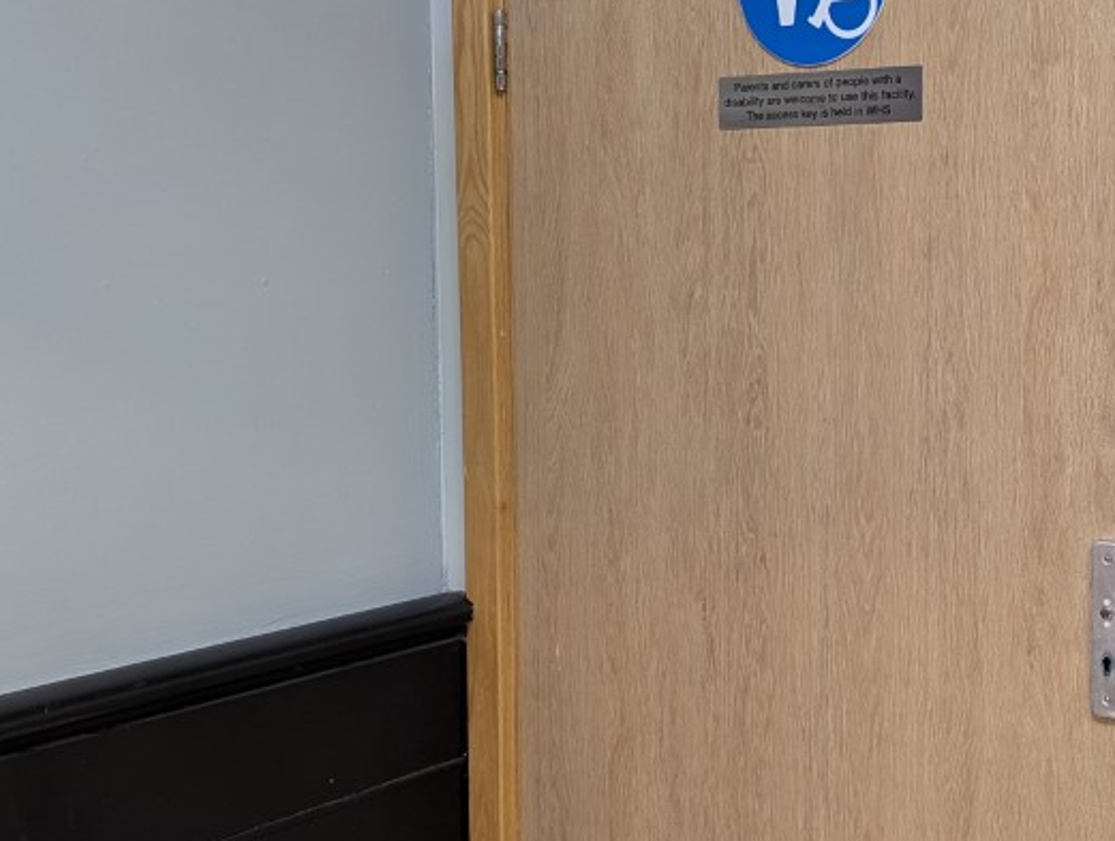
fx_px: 1775
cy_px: 419
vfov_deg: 26.7
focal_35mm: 55
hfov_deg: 34.3
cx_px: 795
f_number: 1.85
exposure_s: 1/33.3
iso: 41
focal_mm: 6.81
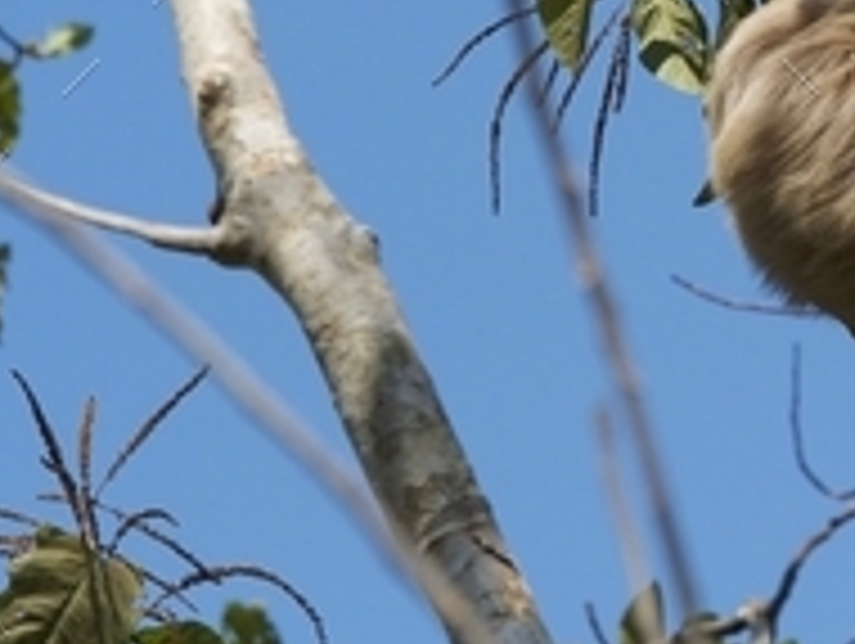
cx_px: 1094
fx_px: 23024
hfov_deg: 2.1
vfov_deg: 1.6
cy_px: 38
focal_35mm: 931
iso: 500
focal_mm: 150
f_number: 4.5
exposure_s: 1/4000
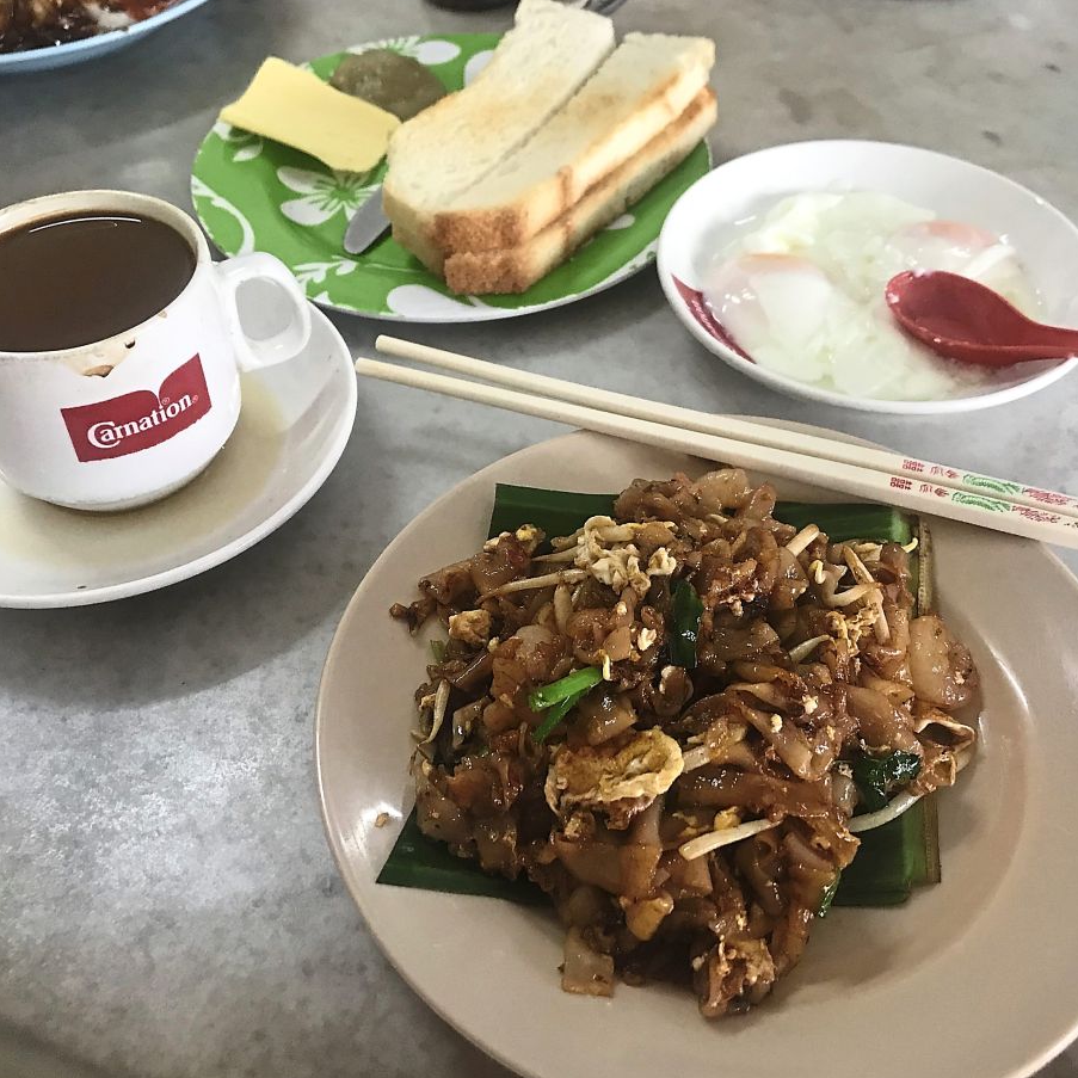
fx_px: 1198
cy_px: 536
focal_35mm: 34
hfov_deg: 48.4
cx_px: 565
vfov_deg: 48.5
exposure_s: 1/25
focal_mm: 4
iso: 40
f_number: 1.8
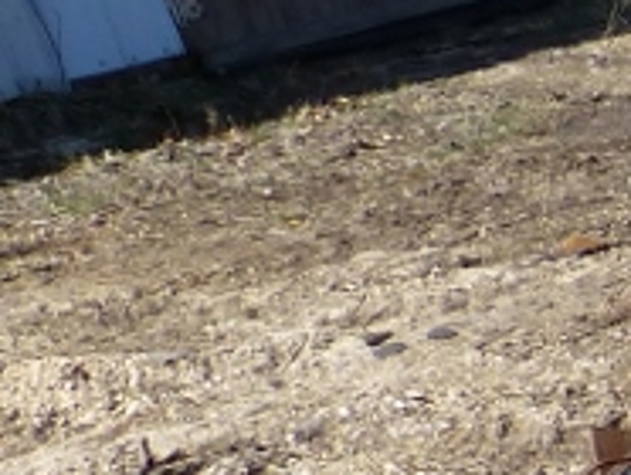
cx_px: 1669
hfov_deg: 11.4
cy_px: 716
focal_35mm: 132
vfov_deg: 10.8
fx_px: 2409
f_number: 4
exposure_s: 1/640
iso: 100
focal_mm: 4.3
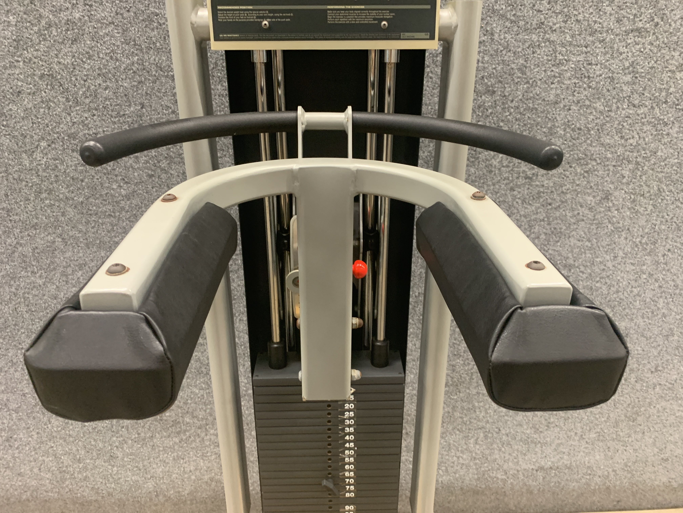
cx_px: 342
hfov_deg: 67.3
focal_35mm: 26
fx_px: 513
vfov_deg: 53.1
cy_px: 256
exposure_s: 1/60
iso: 320
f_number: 1.8
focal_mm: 4.25
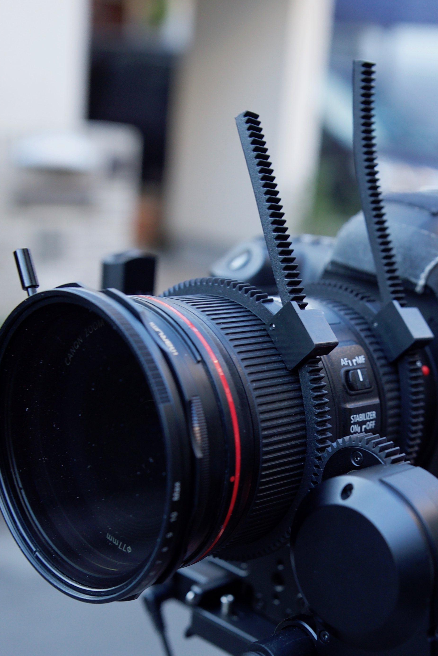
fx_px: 1112
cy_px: 465
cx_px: 323
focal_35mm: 61
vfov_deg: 32.4
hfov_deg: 22.1
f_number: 4.5
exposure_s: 1/50
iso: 800
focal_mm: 40
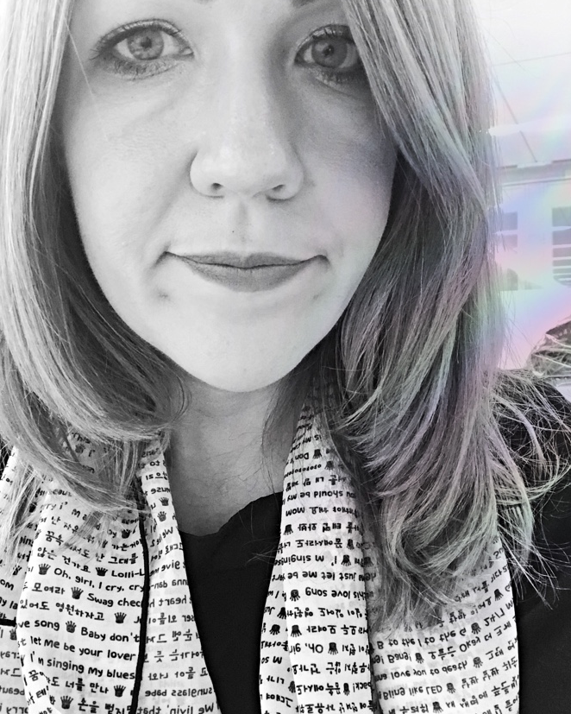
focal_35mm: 34
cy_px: 378
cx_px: 284
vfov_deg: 52.8
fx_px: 718
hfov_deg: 43.4
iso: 250
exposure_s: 1/60
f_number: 2.2
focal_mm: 2.87
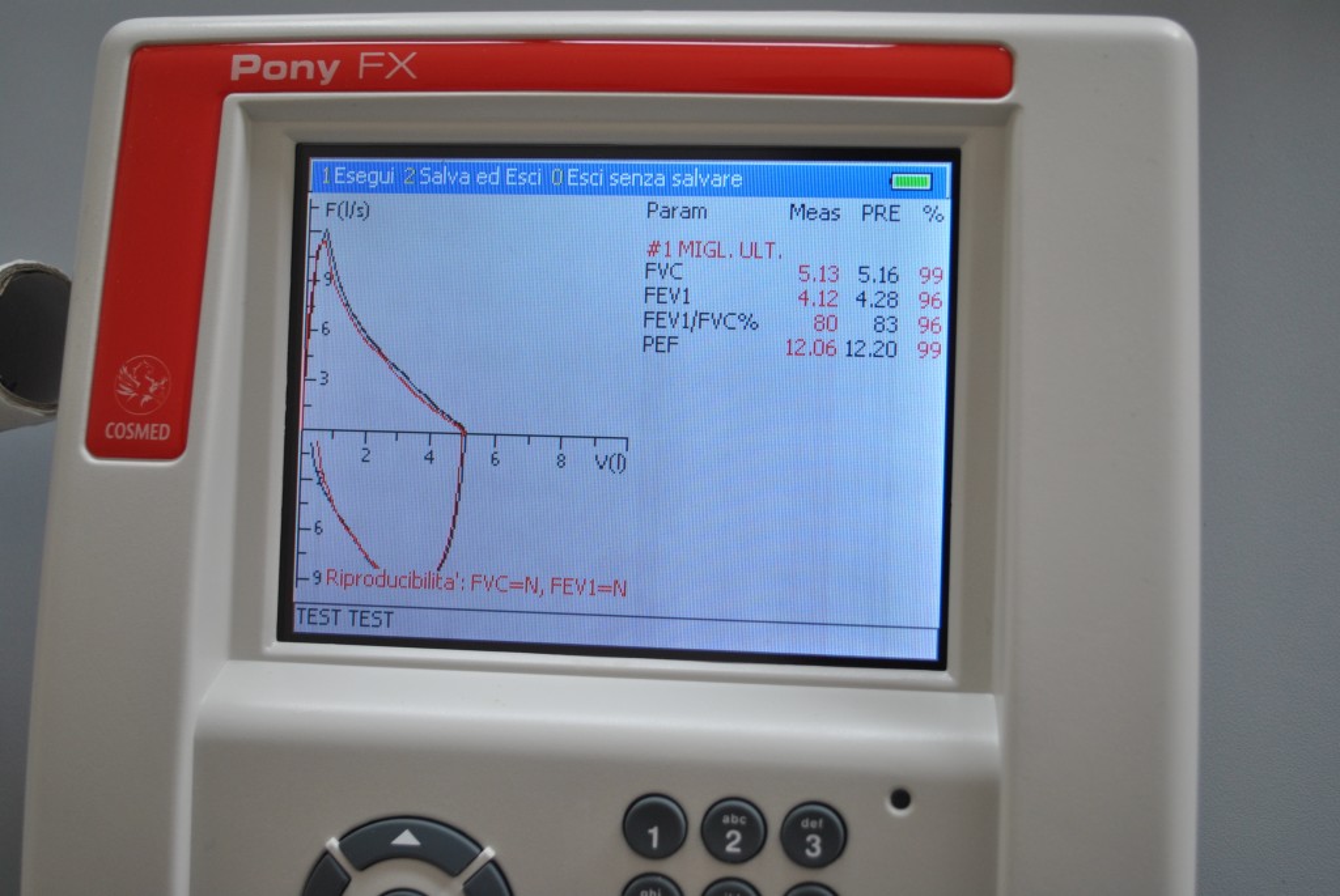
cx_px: 670
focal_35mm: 45
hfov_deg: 43.6
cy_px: 448
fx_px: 1677
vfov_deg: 29.9
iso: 200
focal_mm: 30
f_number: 4.5
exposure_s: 1/40
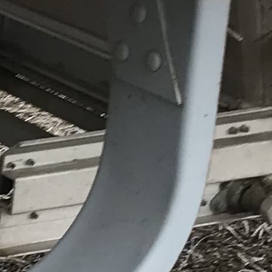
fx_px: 1894
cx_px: -445
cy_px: 310
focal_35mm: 213
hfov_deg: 7.5
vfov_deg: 8.1
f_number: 1.8
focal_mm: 3.99
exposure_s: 1/104
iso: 20
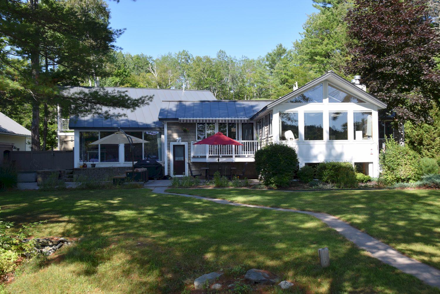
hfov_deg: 57.2
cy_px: 147
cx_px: 220
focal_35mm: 33
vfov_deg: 40.0
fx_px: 403
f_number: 8
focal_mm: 22
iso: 200
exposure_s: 1/250
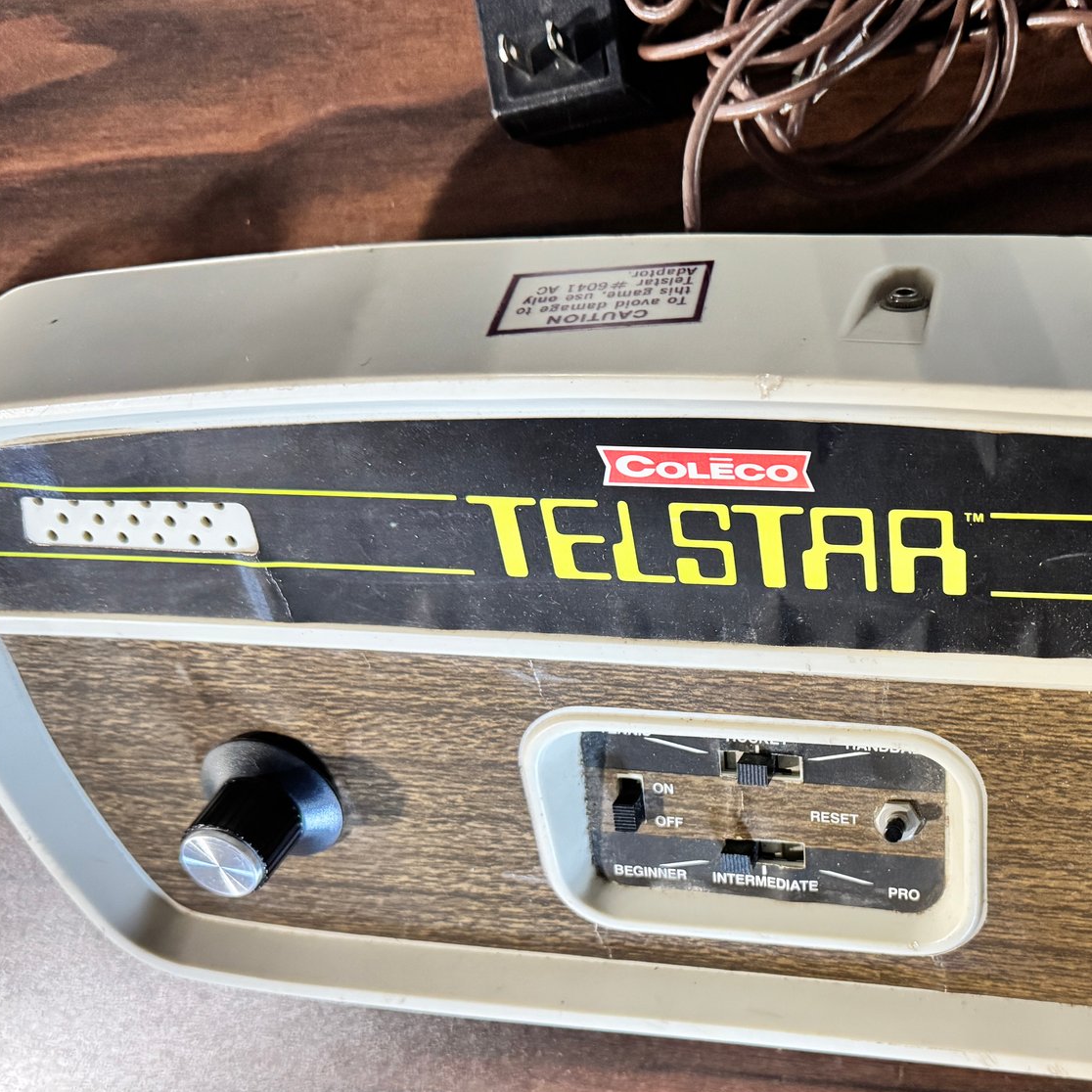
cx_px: 828
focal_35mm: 38
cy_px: 717
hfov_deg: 42.4
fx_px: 1356
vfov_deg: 43.3
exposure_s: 1/60
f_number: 1.78
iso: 640
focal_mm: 6.76
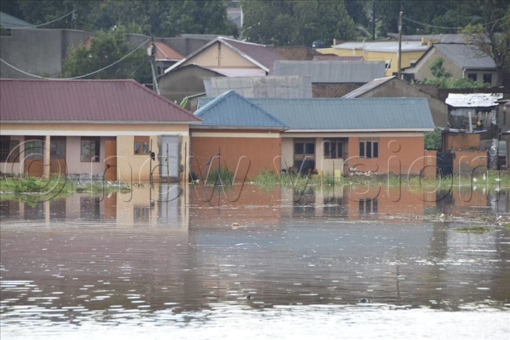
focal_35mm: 202
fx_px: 2869
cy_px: 170
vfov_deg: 6.8
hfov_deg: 10.2
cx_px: 255
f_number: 6.3
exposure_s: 1/200
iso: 1000
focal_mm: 135
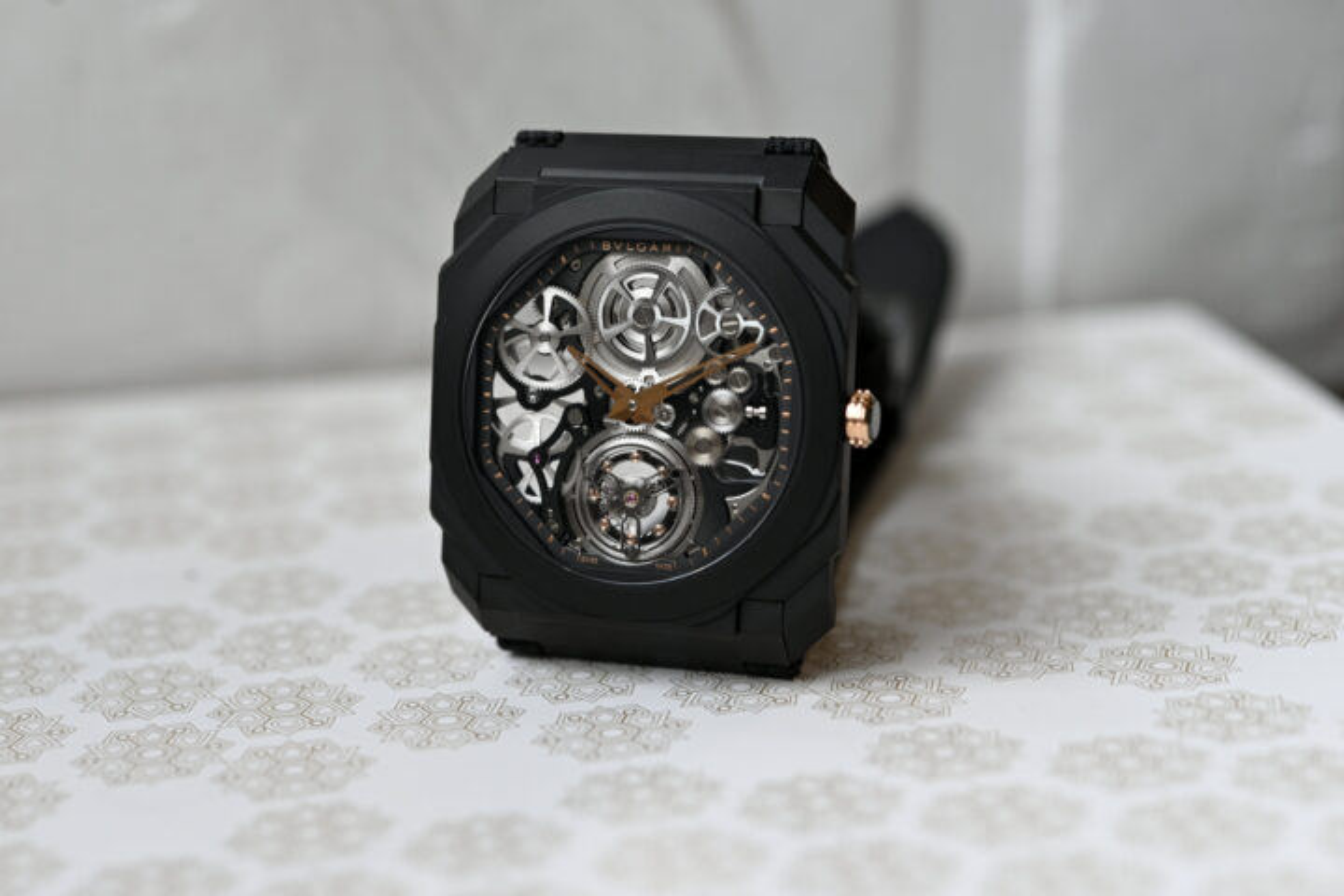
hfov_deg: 33.4
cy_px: 448
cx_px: 672
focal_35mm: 60
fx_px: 2240
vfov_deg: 22.6
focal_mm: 60
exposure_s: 1/80
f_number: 6.3
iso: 400
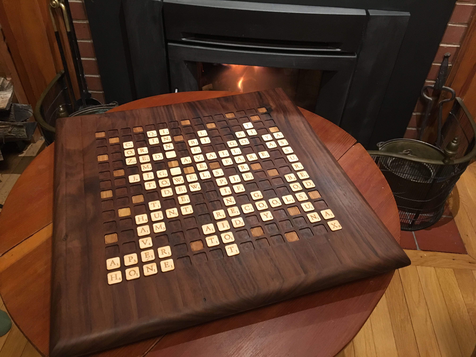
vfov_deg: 48.2
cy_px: 178
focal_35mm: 29
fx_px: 399
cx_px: 238
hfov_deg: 61.7
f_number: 2.2
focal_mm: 4.15
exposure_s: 1/20
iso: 200
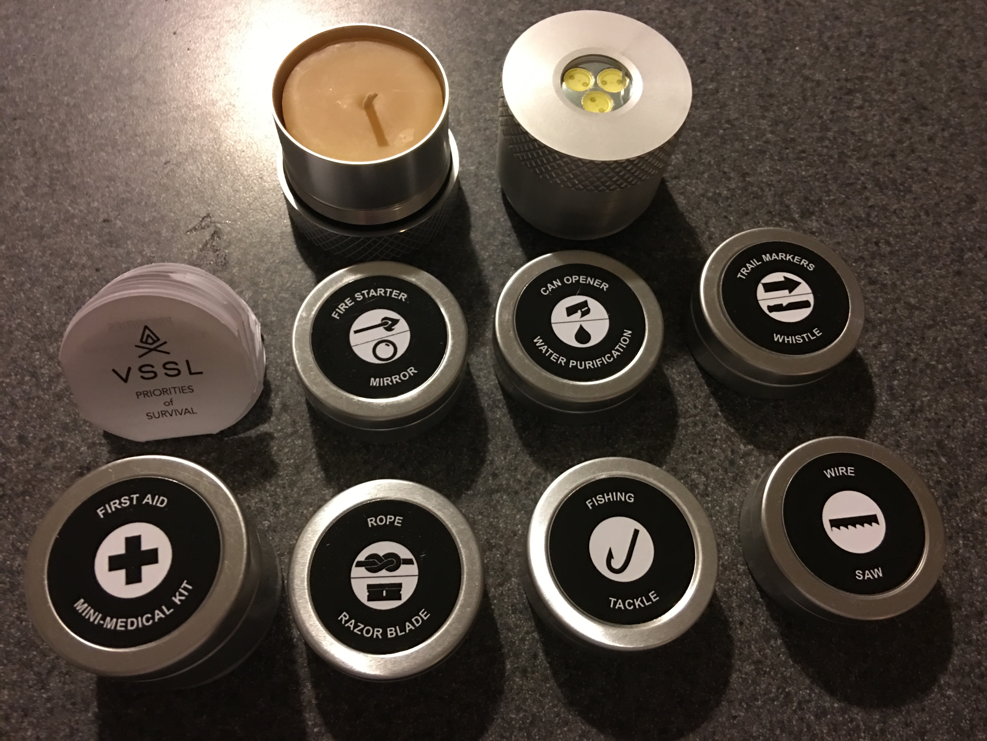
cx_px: 494
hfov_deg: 61.7
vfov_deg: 48.2
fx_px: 827
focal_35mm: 29
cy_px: 370
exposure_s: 1/4
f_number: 2.2
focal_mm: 4.15
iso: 80
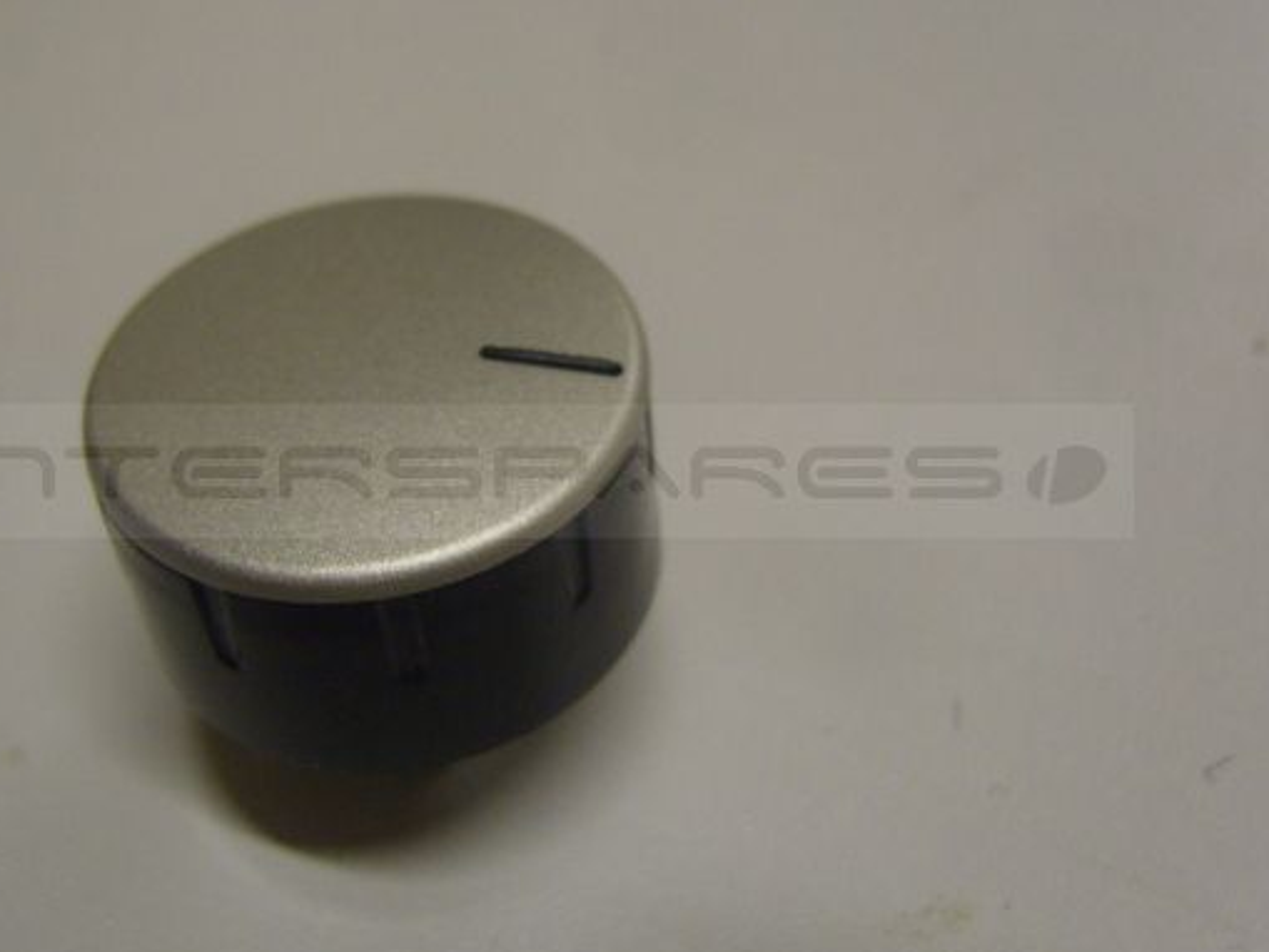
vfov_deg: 32.9
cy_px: 471
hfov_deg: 42.8
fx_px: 1613
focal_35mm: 44
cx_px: 519
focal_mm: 7.4
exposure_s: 1/30
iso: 194
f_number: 2.8
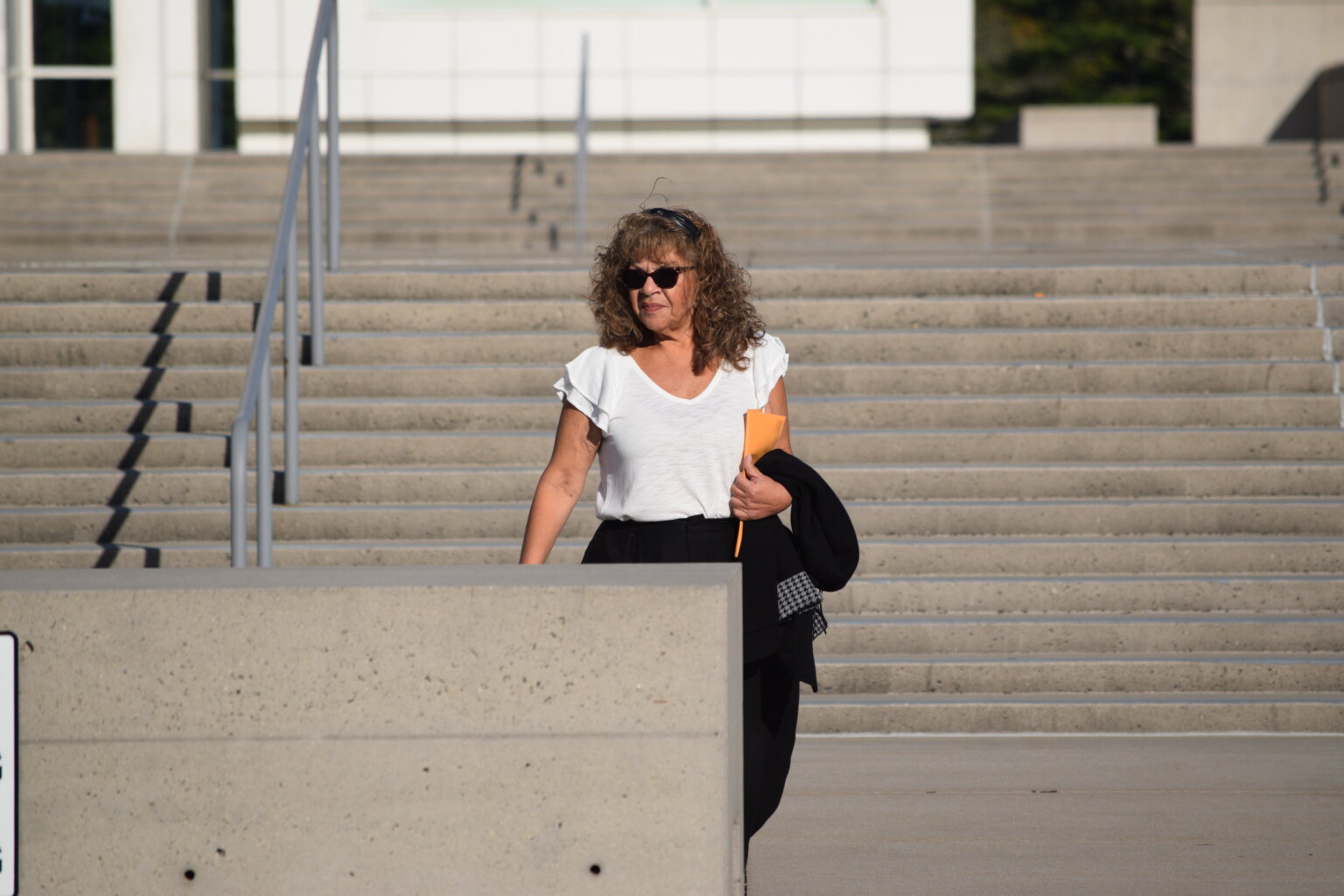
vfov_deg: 4.6
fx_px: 11199
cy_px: 448
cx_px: 672
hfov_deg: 6.9
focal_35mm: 300
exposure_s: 1/2500
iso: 200
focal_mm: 200
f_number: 6.3
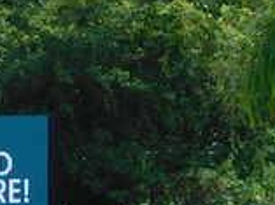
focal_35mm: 661
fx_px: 5239
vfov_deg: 2.2
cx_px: 357
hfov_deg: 3.0
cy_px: 106
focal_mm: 20.3
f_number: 4.8
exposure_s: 1/500
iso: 125
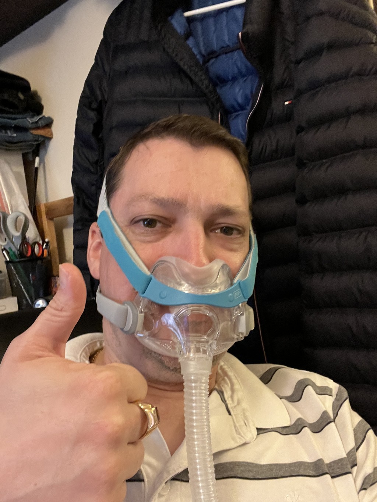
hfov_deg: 46.8
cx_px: 188
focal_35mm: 30
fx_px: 436
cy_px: 251
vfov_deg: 60.0
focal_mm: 2.71
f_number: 2.2
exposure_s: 1/30
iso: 500
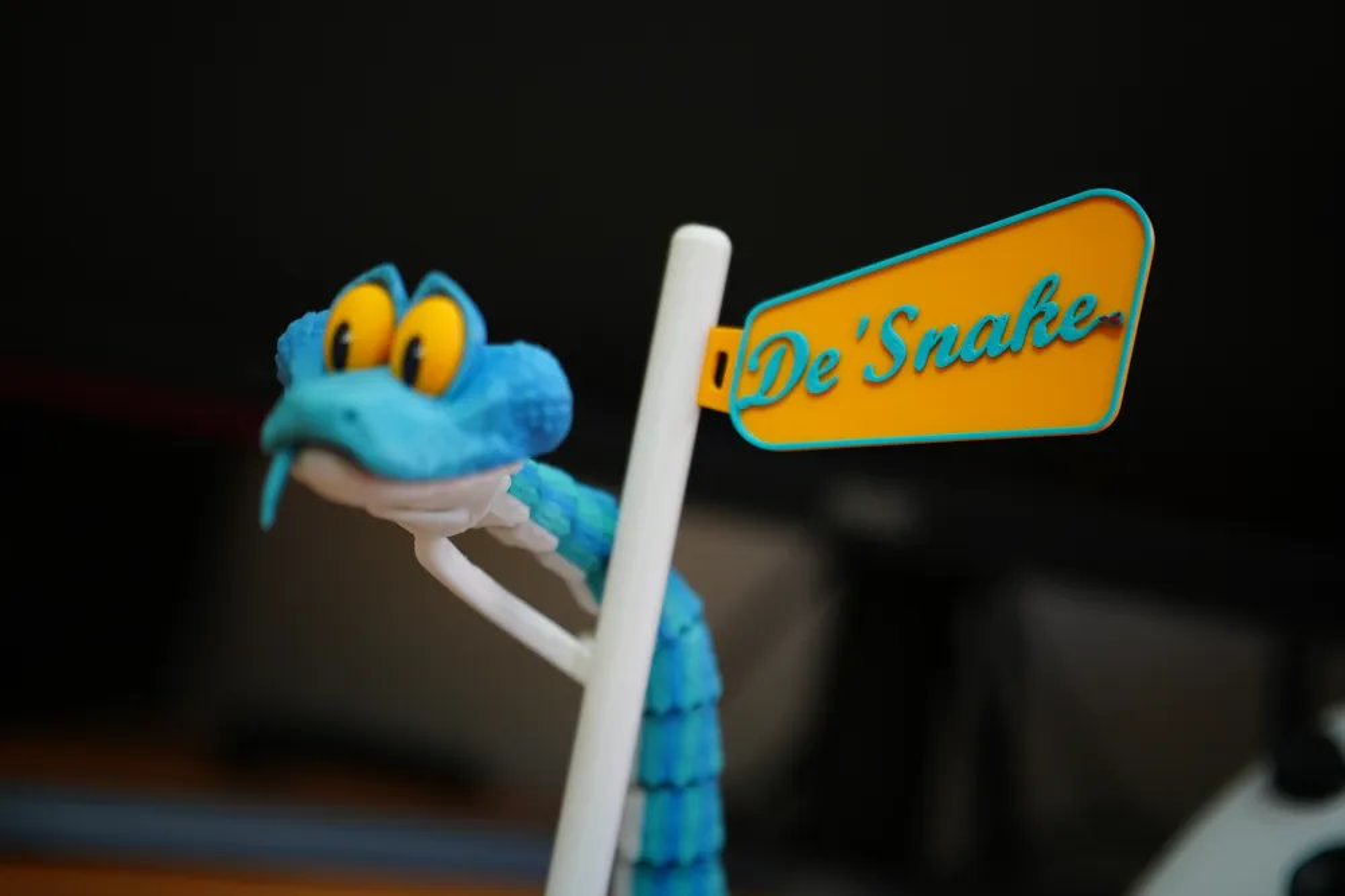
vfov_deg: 25.7
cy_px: 448
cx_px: 672
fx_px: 1961
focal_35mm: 52
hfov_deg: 37.9
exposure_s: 1/100
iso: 320
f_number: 1.8
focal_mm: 35
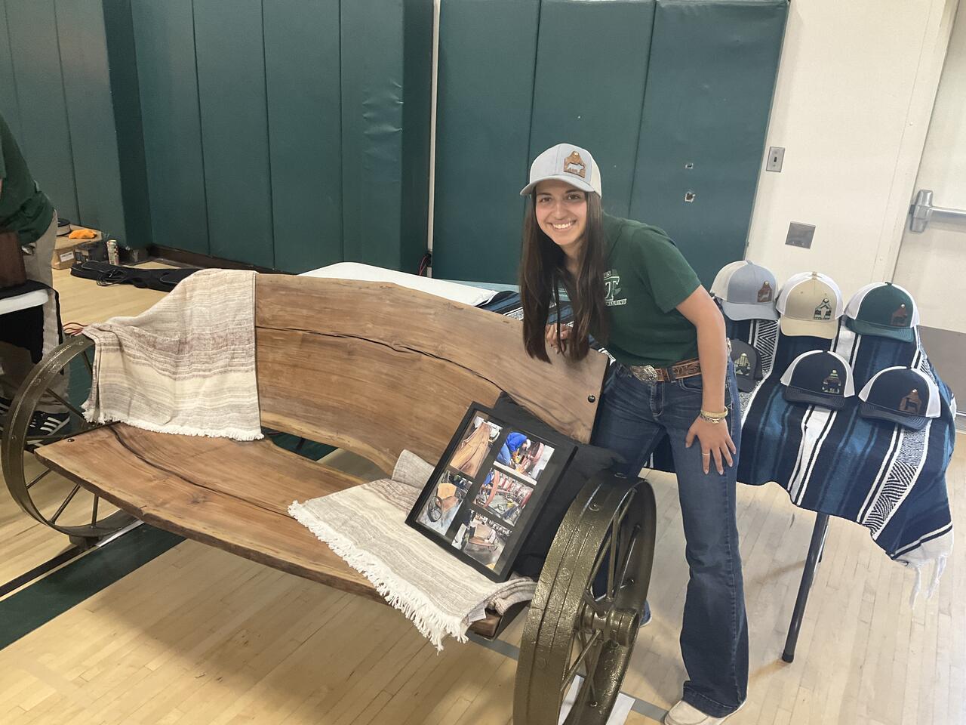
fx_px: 809
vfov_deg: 48.2
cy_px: 362
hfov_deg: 61.7
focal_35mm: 29
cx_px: 483
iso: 80
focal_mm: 3
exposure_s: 1/60
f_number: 1.8
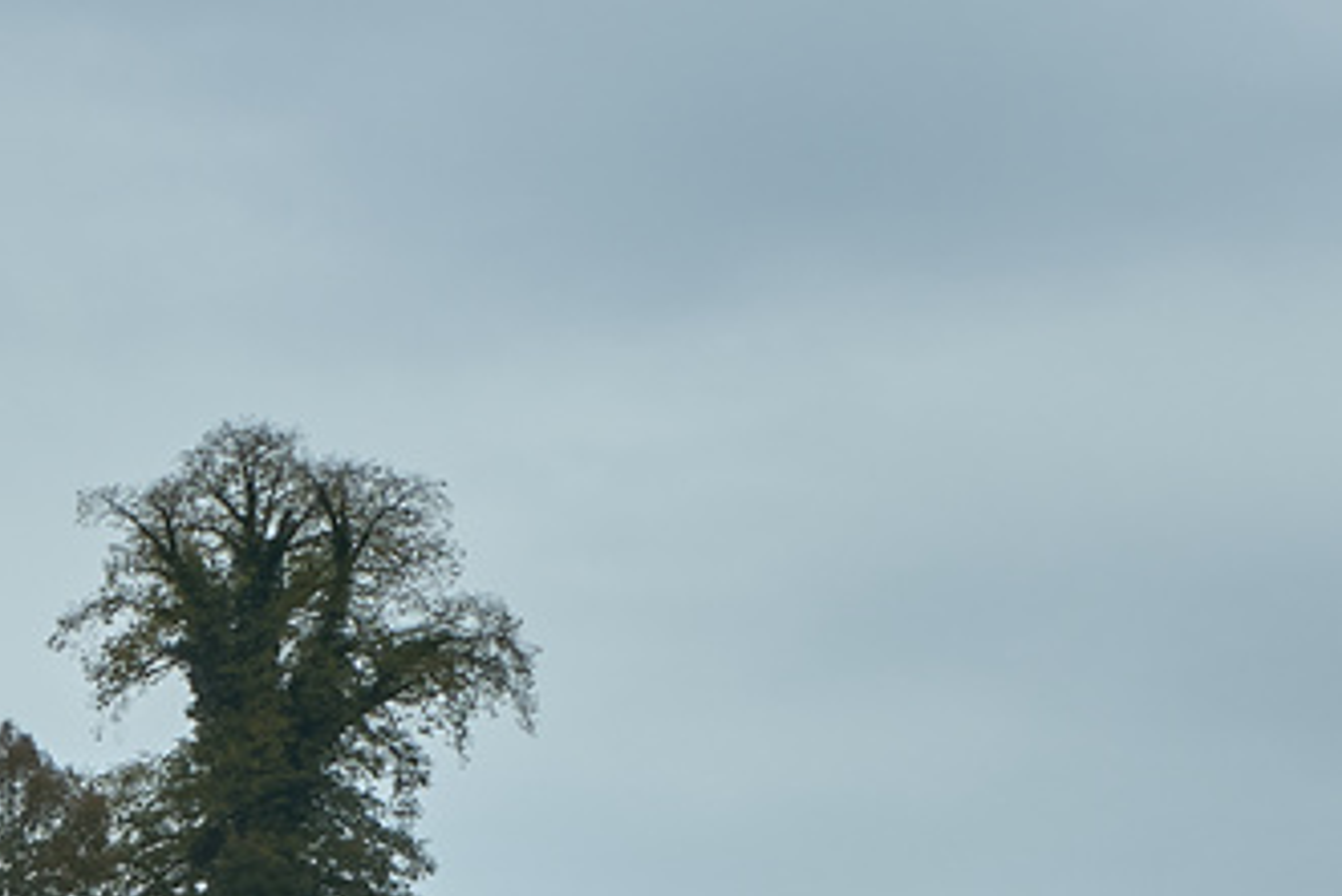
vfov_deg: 5.8
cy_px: 1792
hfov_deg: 8.6
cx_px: -1095
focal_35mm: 230
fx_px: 8577
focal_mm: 31
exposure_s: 1/3.33
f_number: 14
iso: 100
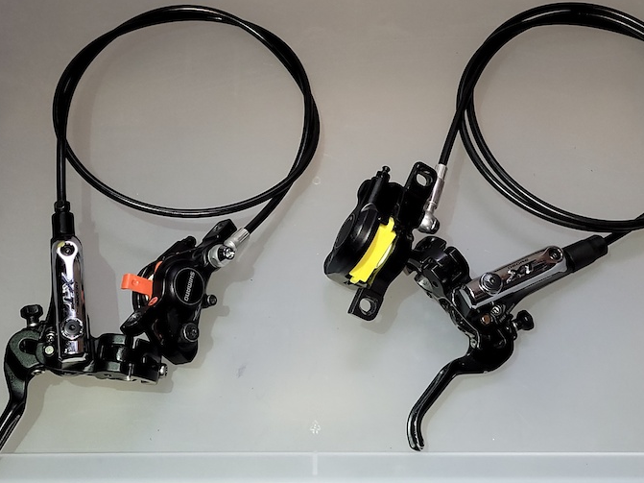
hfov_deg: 58.3
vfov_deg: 45.3
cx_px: 346
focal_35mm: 31
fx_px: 577
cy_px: 206
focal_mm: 5.4
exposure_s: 1/50
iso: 100
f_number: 1.8
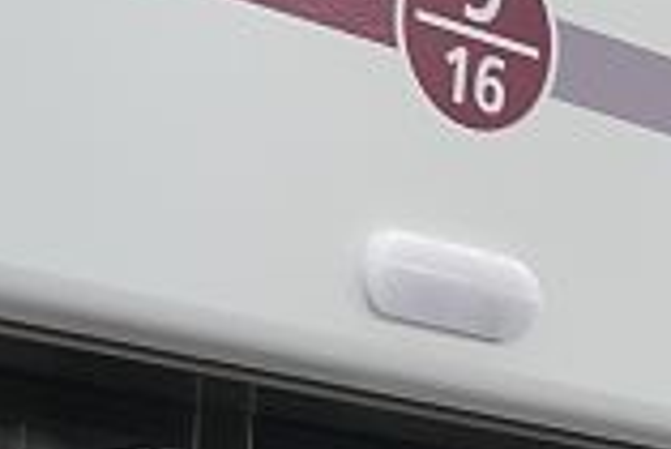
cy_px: 449
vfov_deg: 7.5
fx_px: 3414
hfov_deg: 9.5
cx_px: 1804
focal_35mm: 183
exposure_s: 1/125
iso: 1250
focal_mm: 24
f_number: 4
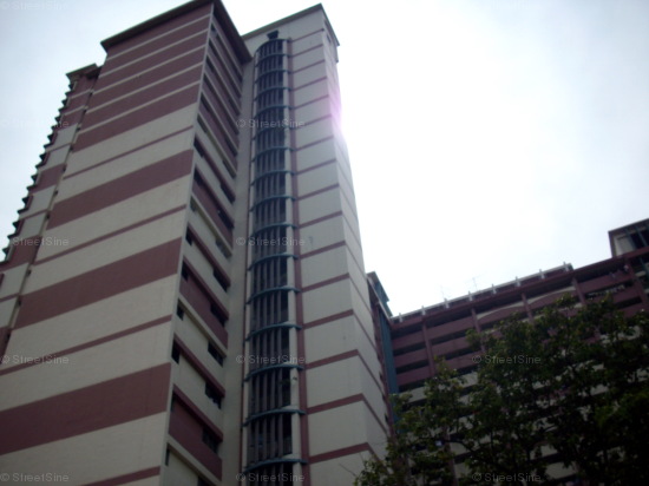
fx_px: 693
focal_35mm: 37
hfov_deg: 50.2
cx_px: 324
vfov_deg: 38.6
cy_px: 243
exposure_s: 1/640
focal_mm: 6.2
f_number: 5.6
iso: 80
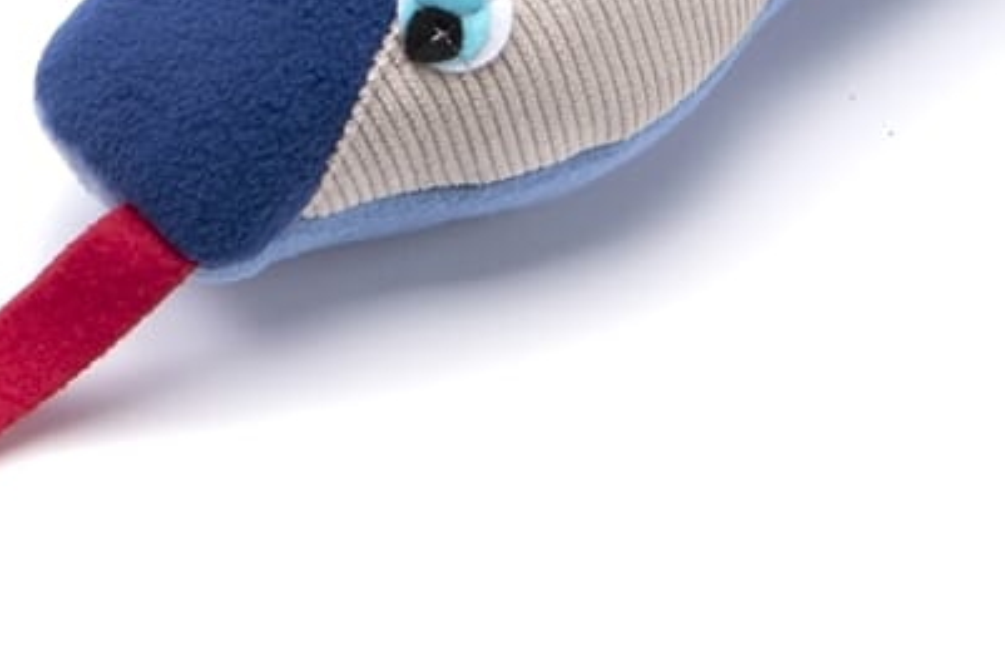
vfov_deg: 6.2
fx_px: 6062
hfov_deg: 9.5
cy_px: -450
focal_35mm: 217
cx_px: 494
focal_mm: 58
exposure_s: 1/100
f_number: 11
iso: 100
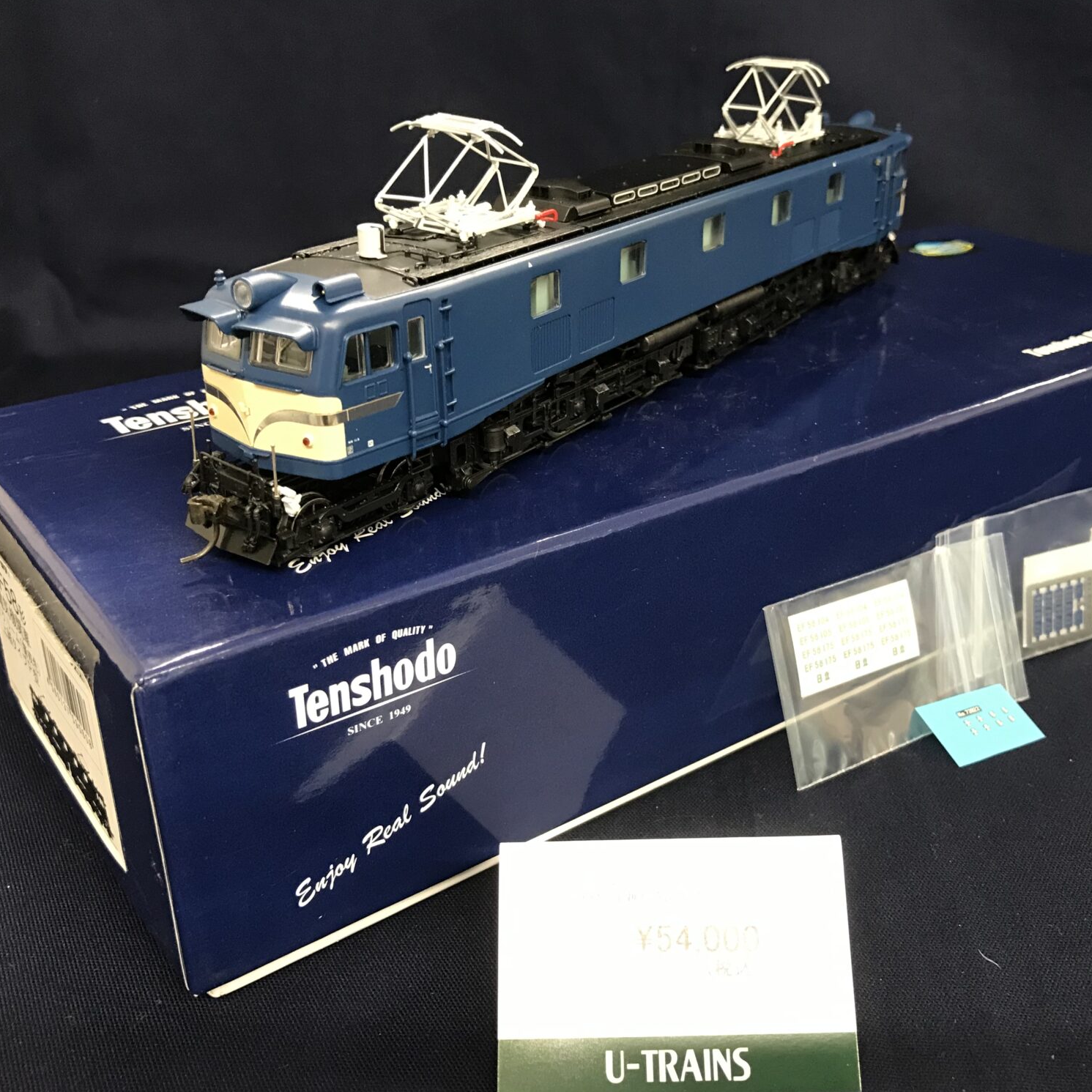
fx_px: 1213
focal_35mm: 34
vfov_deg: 48.4
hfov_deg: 48.4
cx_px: 595
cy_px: 554
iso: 64
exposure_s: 1/17
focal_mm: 3.99
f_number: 1.8
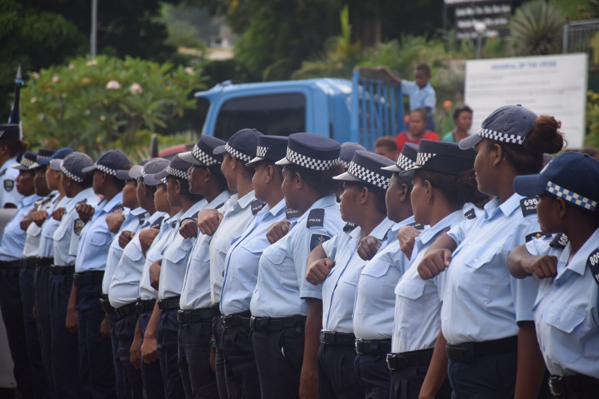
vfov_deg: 6.5
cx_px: 300
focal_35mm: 210
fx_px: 3494
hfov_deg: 9.8
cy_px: 200
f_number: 5.6
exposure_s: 1/250
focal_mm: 140
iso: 400
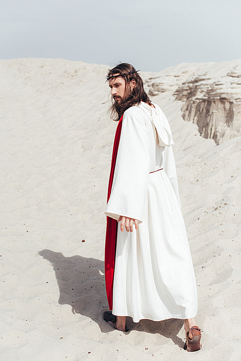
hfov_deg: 27.0
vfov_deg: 39.6
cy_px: 180
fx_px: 502
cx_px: 120
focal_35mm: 50
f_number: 3.5
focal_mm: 50
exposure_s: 1/2500
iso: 100
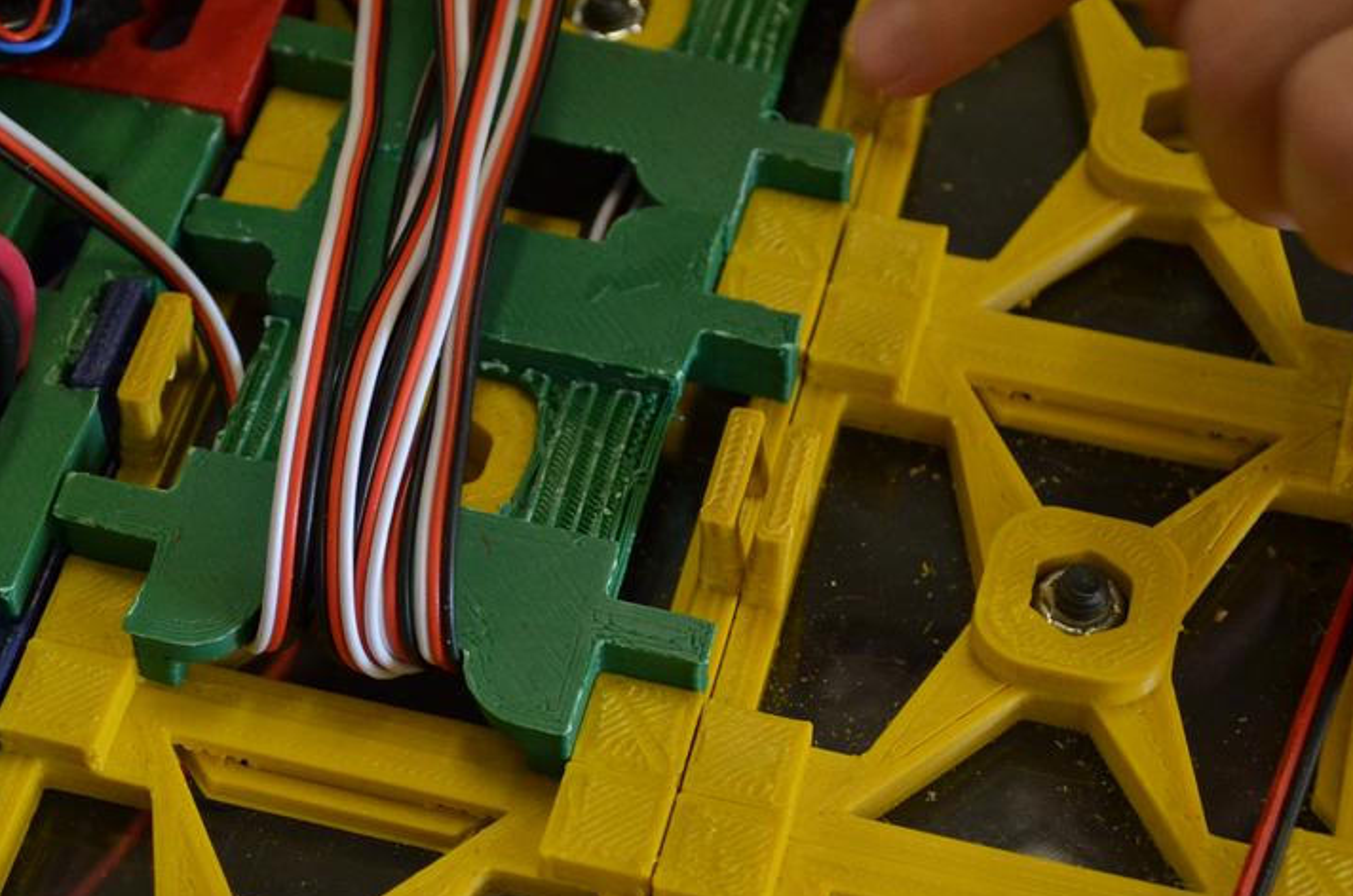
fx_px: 3339
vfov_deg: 15.3
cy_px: 569
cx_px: 515
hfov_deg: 22.9
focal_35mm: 89
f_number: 5.3
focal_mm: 44
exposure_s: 1/160
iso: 1000
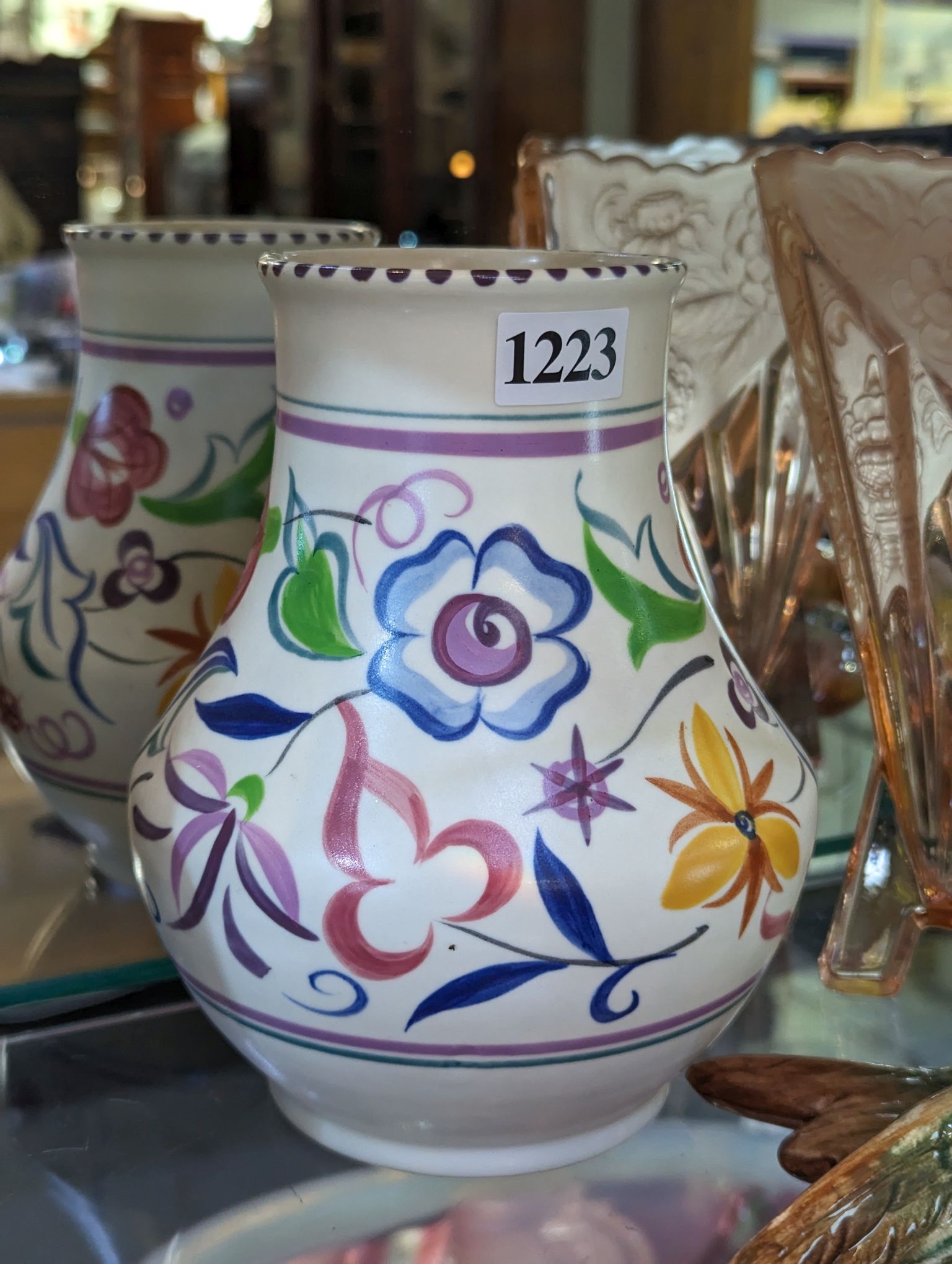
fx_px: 1756
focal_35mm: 48
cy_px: 632
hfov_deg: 30.3
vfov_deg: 39.6
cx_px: 476
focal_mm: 6.81
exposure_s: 1/99.9
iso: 342
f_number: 1.85
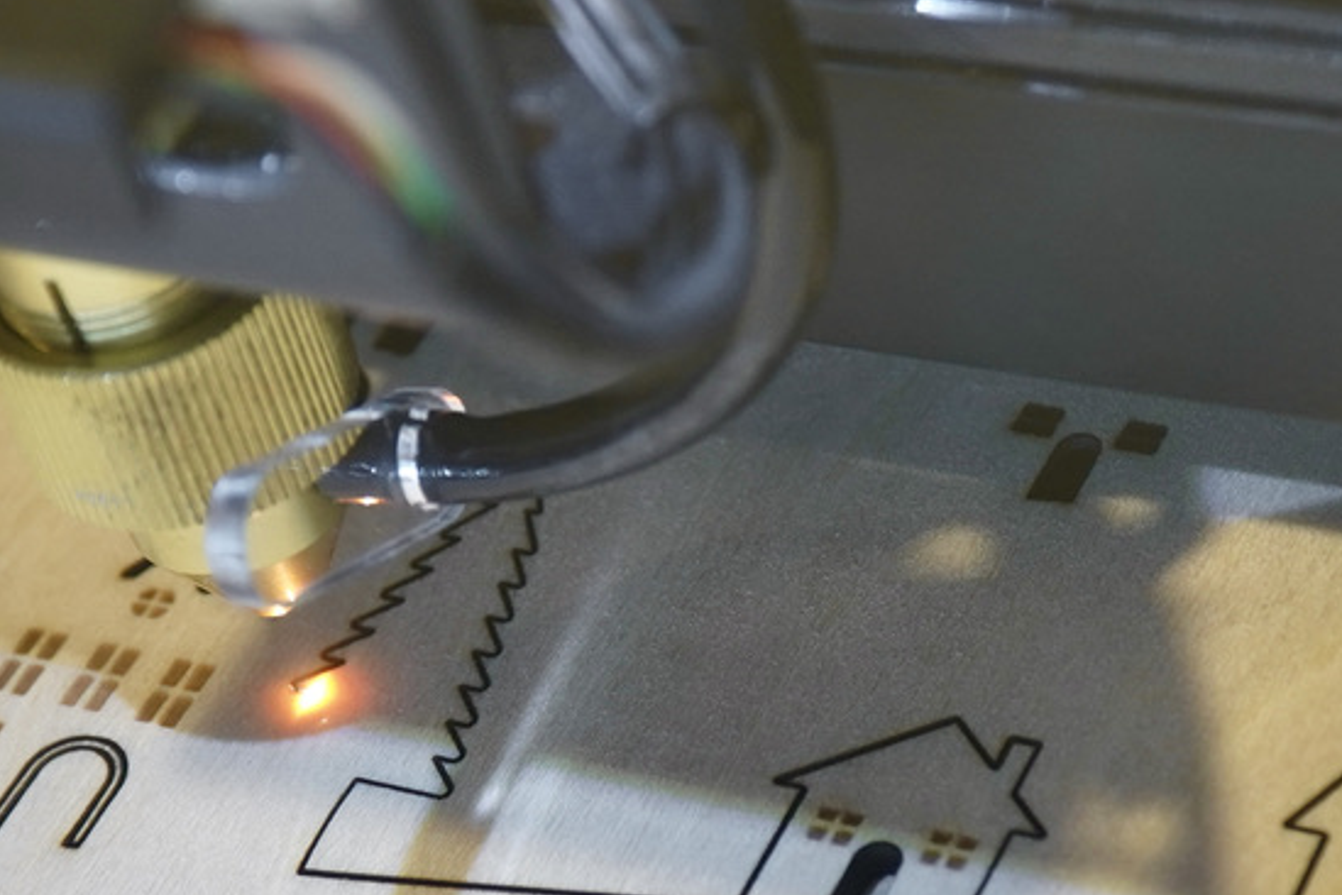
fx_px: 3168
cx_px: 562
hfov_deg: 23.9
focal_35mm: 85
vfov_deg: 16.1
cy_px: 455
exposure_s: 1/40
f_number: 4
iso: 400
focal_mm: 29
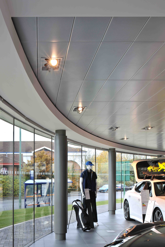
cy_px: 124
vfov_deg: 43.6
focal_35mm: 45
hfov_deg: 29.9
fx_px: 309
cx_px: 82
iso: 200
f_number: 16
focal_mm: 45
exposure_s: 1/1.6
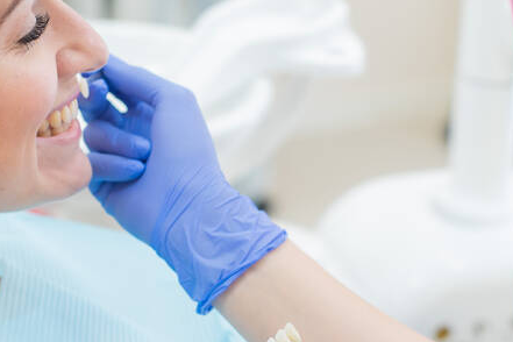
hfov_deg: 17.6
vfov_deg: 11.8
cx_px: 286
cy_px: 201
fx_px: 1653
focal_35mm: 116
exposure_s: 1/160
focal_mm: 50
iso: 500
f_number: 3.2
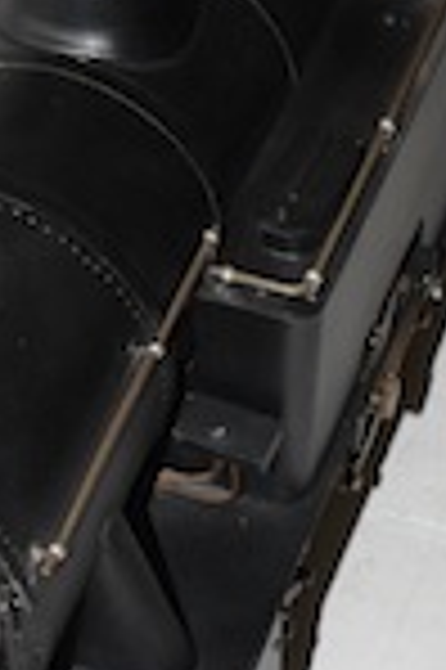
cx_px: 117
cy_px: 211
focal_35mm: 164
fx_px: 3055
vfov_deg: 12.5
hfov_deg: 8.3
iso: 400
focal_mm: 40
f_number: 13
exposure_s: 1/60
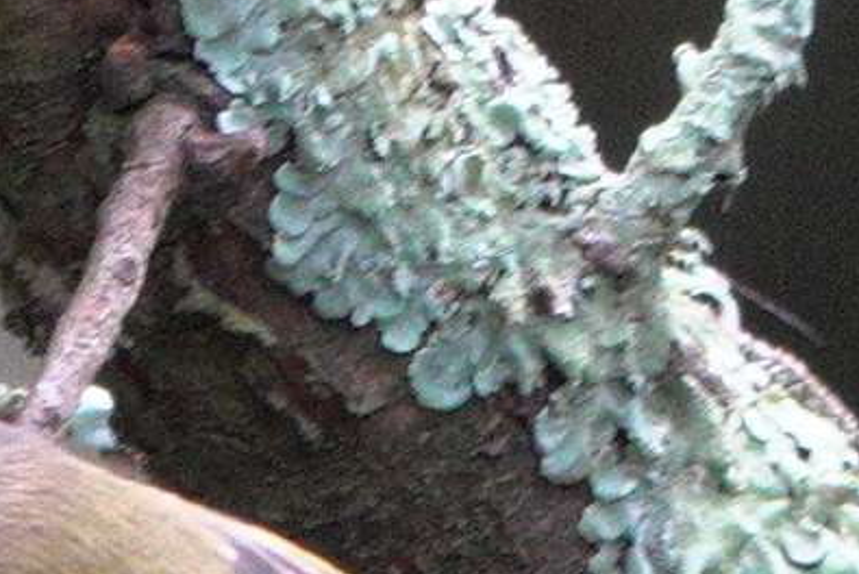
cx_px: 69
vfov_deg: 1.0
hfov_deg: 1.5
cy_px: 585
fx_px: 32999
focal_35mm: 1382
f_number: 4
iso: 1250
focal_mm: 200.72
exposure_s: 1/160
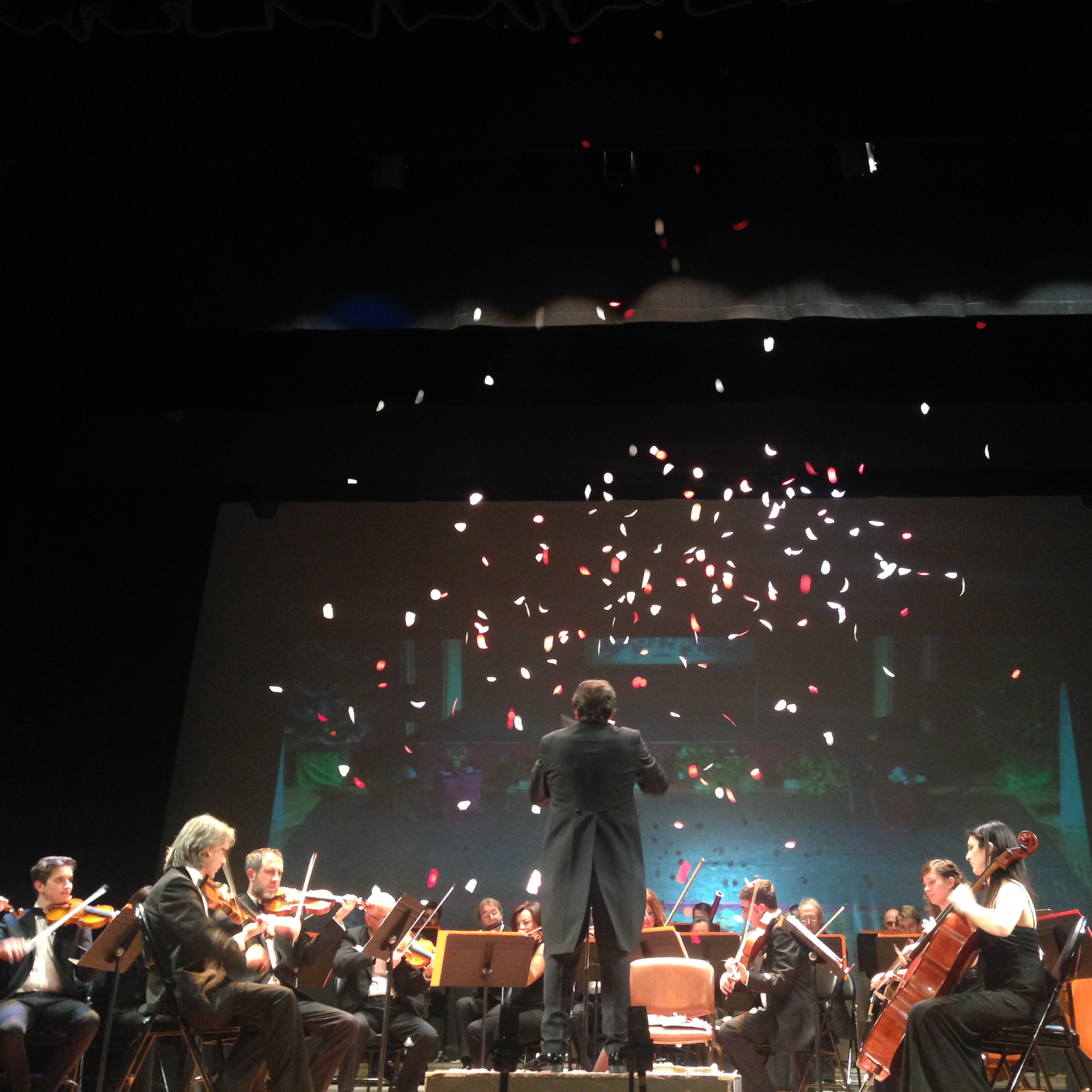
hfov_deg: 42.7
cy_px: 545
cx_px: 630
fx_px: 1392
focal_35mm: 39
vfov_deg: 42.8
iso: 200
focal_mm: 4.12
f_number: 2.4
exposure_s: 1/20
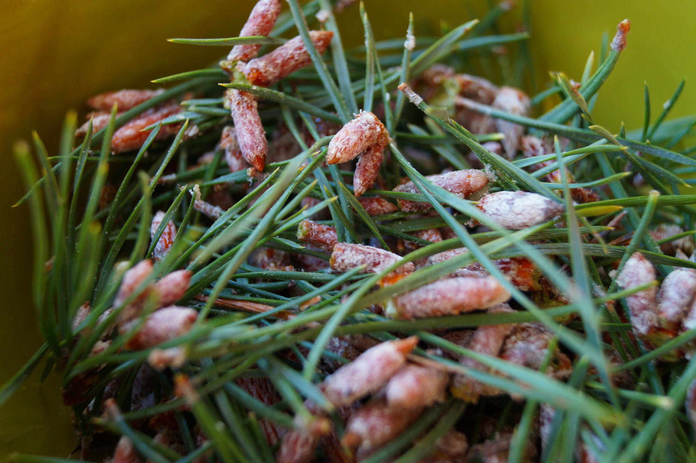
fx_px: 869
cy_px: 232
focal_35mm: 45
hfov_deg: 43.6
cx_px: 348
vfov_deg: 29.8
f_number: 4.5
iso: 400
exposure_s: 1/60
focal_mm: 30
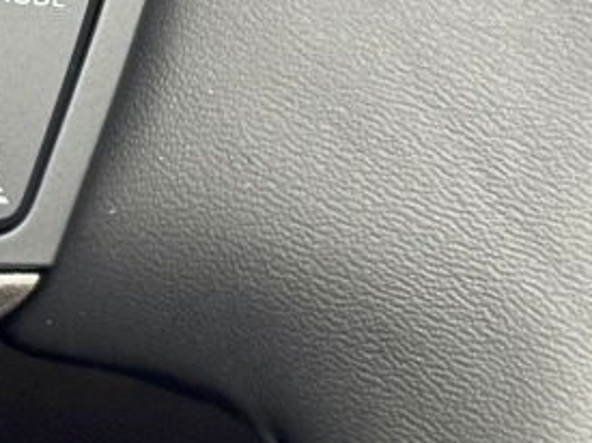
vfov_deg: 8.2
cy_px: -49
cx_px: -45
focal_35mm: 179
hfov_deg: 10.9
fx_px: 3060
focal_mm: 6.86
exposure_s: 1/40
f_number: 1.78
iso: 320
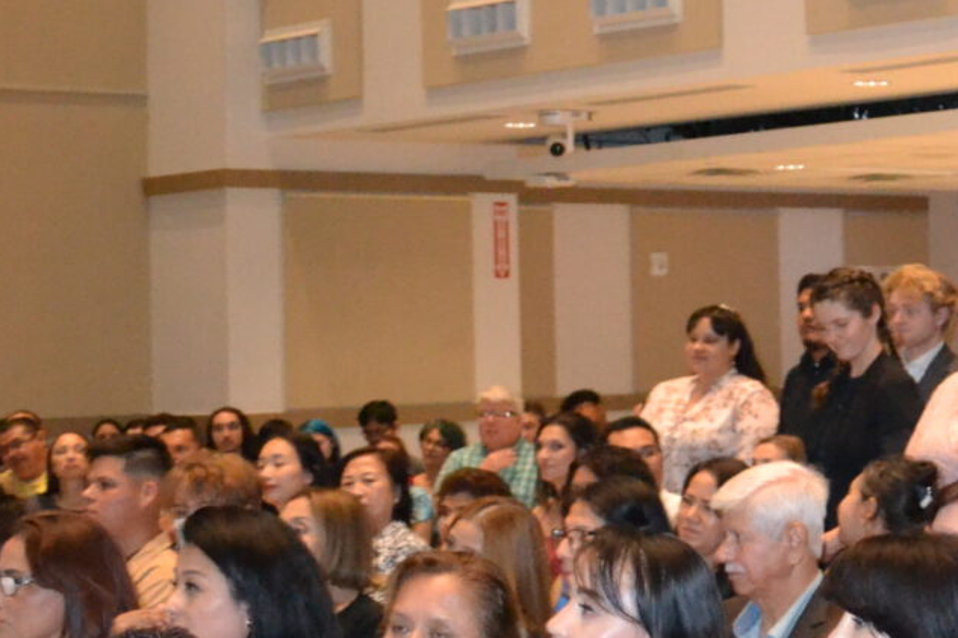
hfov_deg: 18.6
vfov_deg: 14.1
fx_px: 2581
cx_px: 1444
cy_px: 196
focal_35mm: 97
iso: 3200
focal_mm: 20
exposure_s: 1/60
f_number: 3.8
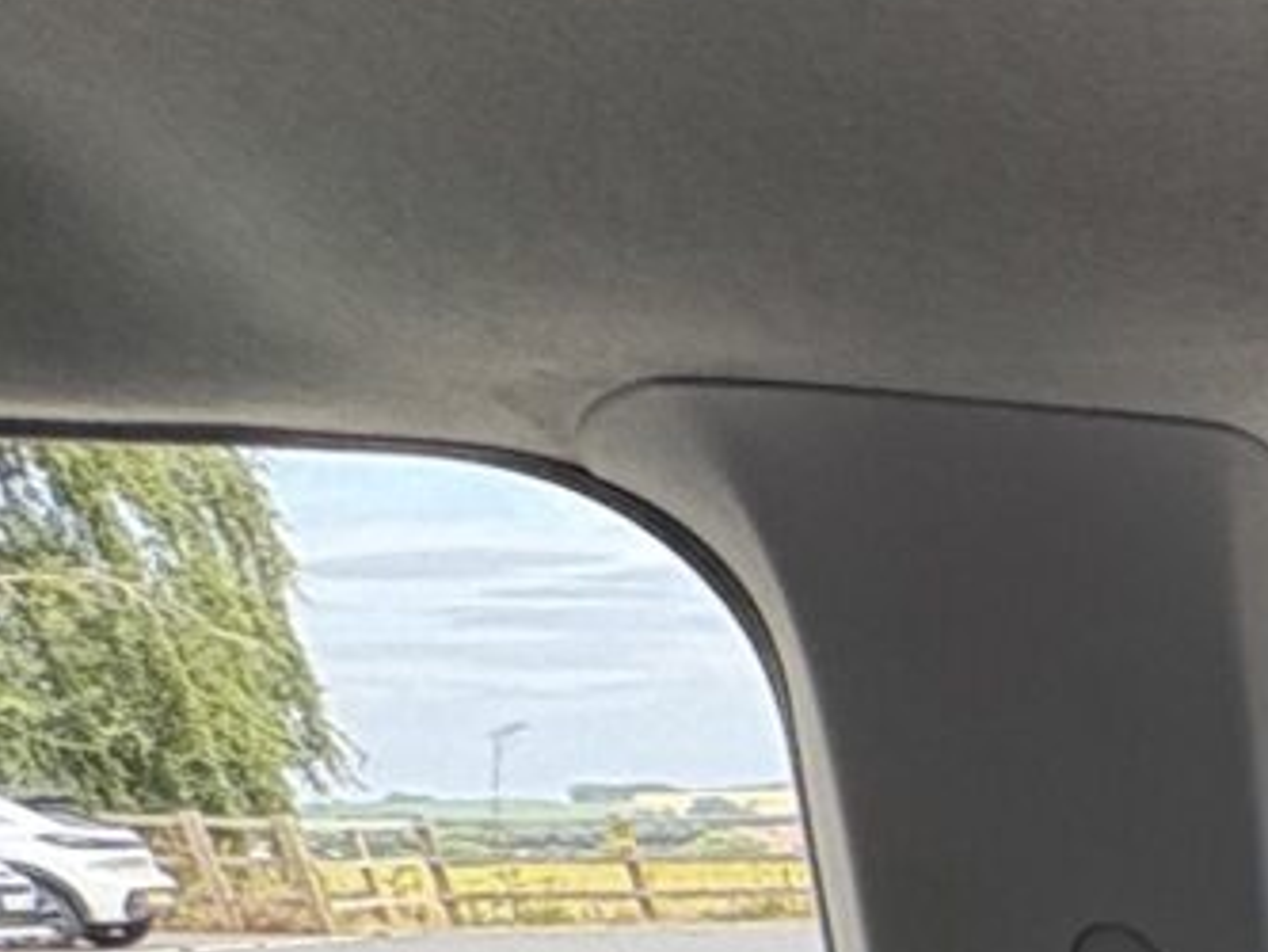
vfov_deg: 14.0
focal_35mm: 86
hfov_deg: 12.7
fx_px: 3151
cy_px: 2014
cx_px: 3499
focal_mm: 2.22
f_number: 2.2
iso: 40
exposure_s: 1/252
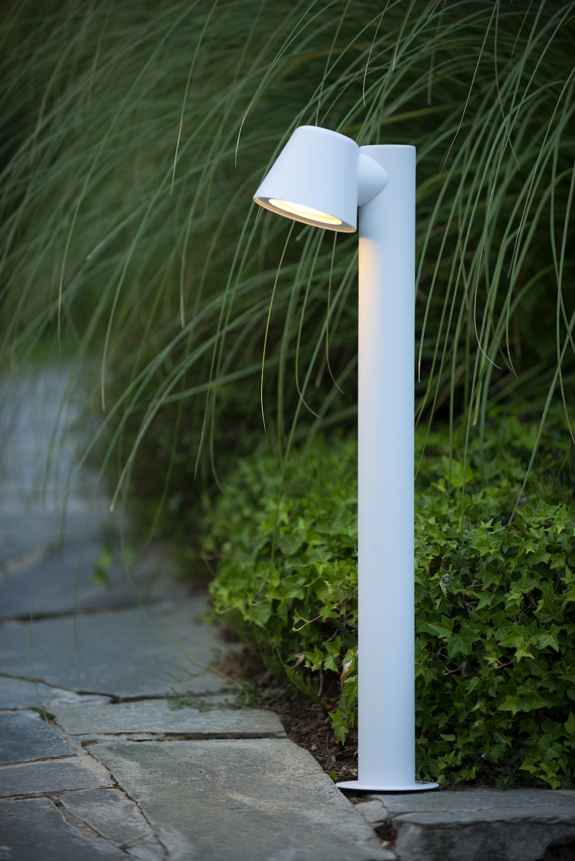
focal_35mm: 150
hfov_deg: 9.2
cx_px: 288
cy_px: 430
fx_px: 3591
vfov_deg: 13.7
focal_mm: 150
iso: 200
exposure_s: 1/200
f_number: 2.8
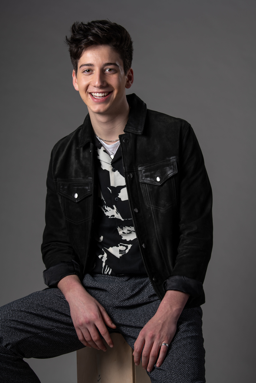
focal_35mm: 82
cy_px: 192
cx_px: 128
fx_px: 875
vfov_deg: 24.8
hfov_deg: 16.7
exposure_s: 1/100
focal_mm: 82
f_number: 7.1
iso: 64
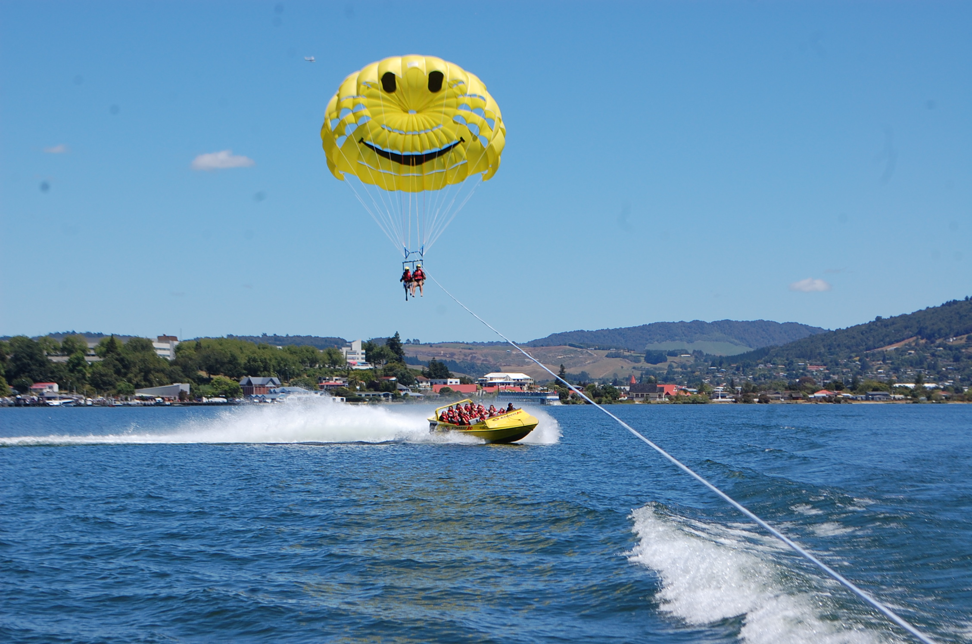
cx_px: 486
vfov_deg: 16.5
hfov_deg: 24.7
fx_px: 2224
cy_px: 322
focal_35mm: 82
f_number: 10
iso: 200
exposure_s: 1/400
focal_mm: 55
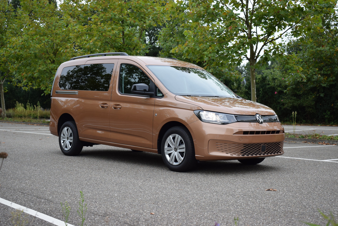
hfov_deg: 38.9
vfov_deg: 26.5
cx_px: 169
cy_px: 113
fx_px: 479
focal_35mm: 51
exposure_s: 1/400
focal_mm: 34
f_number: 5.6
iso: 640
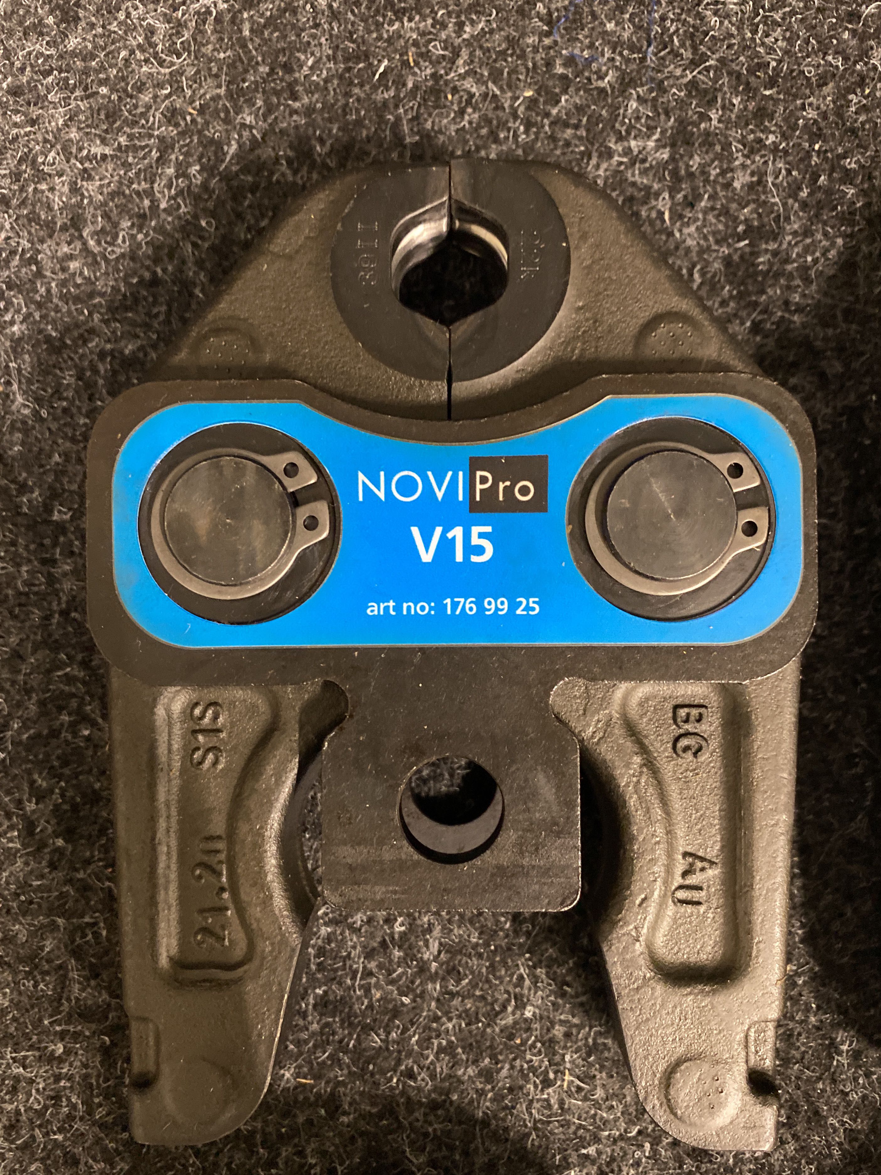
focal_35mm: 28
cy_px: 618
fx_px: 950
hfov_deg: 49.7
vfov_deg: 63.4
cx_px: 434
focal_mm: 4.25
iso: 800
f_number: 1.8
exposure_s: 1/30
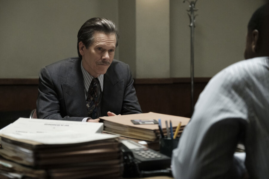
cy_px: 90
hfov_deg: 24.5
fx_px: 620
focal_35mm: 83
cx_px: 134
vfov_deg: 16.5
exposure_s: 1/125
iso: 5000
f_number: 3.6
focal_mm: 55
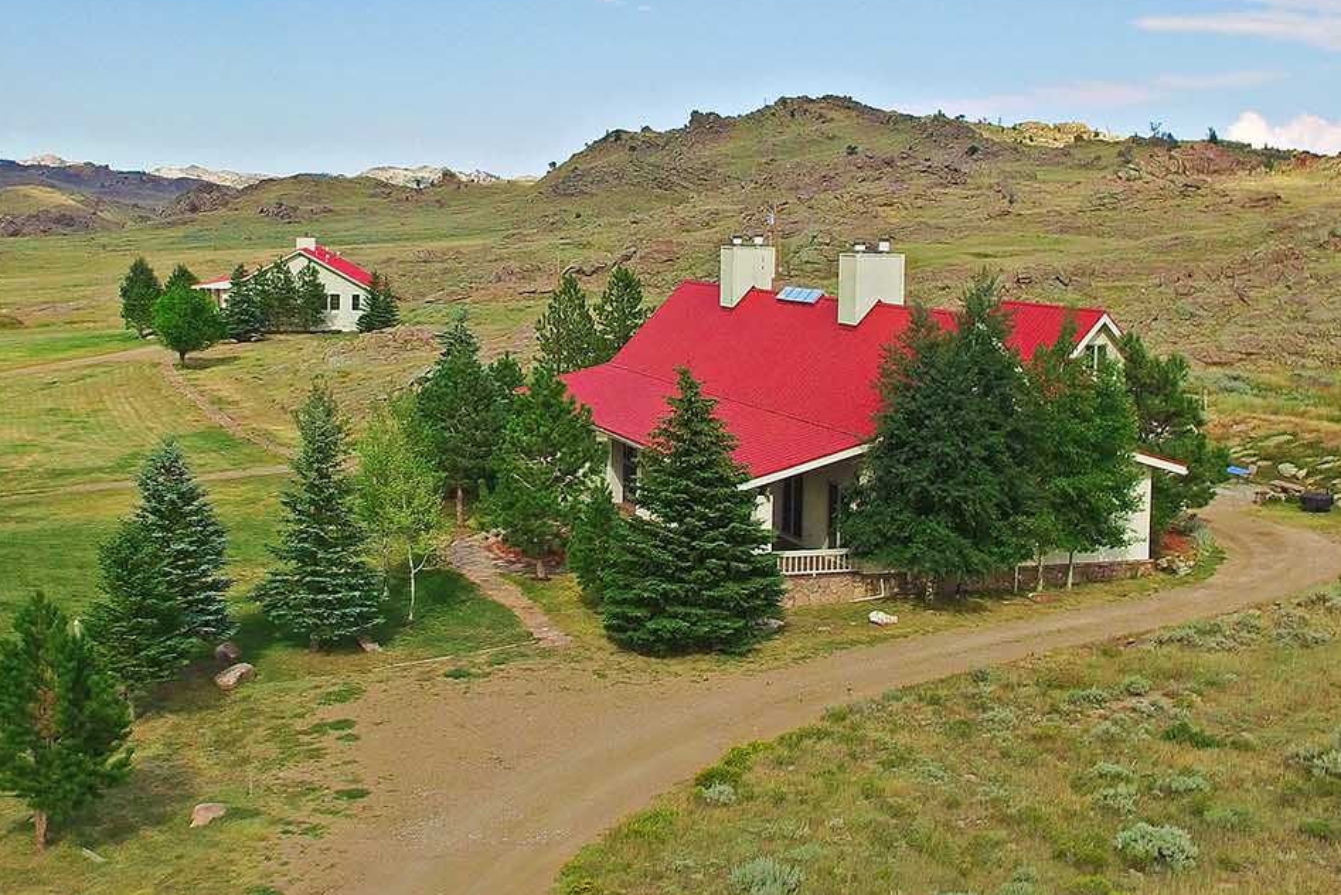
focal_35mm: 38
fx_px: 1416
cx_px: 384
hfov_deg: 49.2
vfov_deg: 35.1
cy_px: 421
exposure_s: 1/200
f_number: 2.8
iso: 100
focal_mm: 3.61
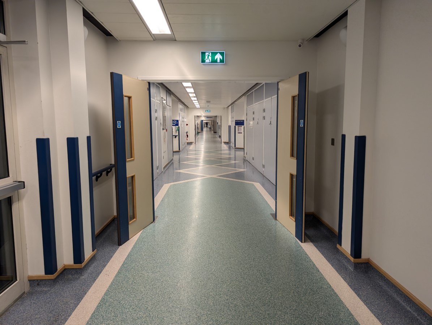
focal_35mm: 24
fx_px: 300
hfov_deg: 71.5
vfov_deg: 56.9
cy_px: 162
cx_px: 216
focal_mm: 6.9
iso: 145
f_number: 1.68
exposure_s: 1/284
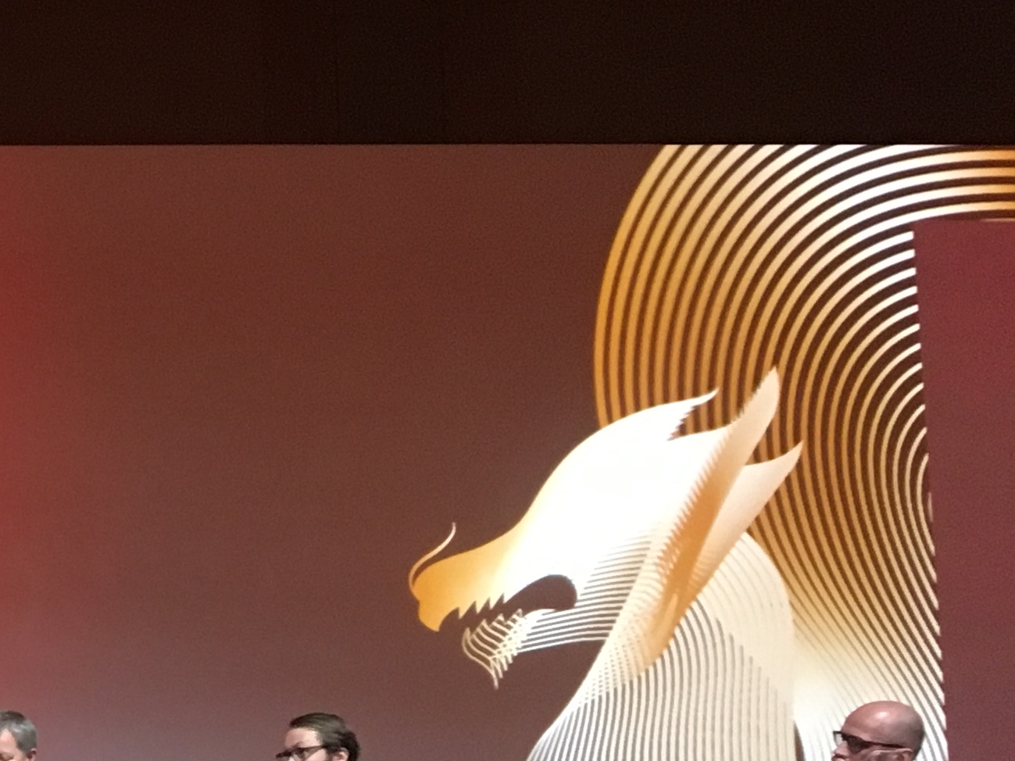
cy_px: 612
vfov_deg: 16.3
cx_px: -556
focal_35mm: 90
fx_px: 2639
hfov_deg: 18.9
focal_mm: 4.15
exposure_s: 1/33
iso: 200
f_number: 2.2
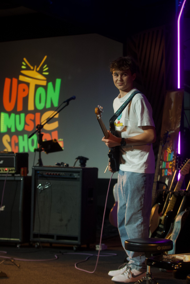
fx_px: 871
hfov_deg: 12.5
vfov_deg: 18.6
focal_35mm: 110
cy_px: 142
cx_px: 95
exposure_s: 1/250
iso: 2500
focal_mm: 55
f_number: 2.5
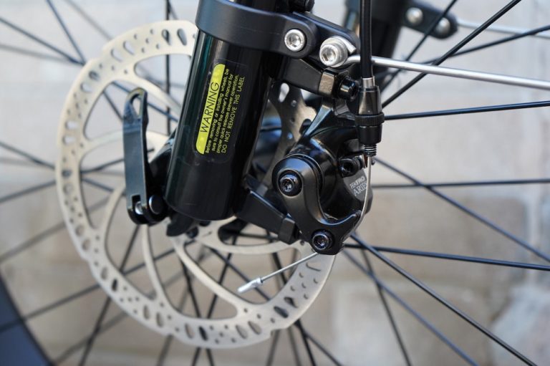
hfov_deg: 38.9
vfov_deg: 26.4
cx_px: 275
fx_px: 779
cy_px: 183
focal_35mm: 51
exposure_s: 1/160
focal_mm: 51
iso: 1000
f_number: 4.5
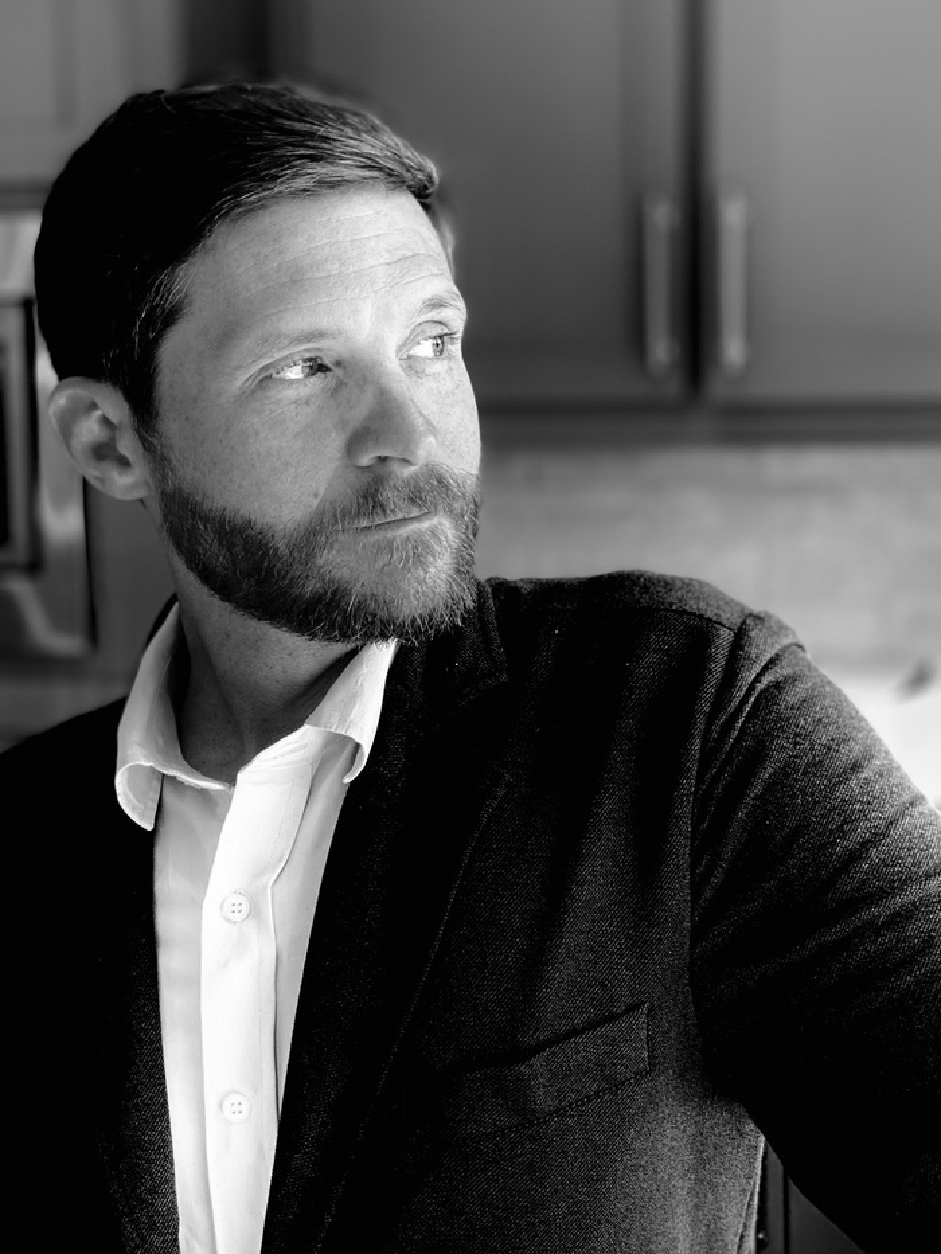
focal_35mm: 52
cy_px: 627
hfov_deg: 28.0
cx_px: 470
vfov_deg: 36.8
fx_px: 1884
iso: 50
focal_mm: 6
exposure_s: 1/120
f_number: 2
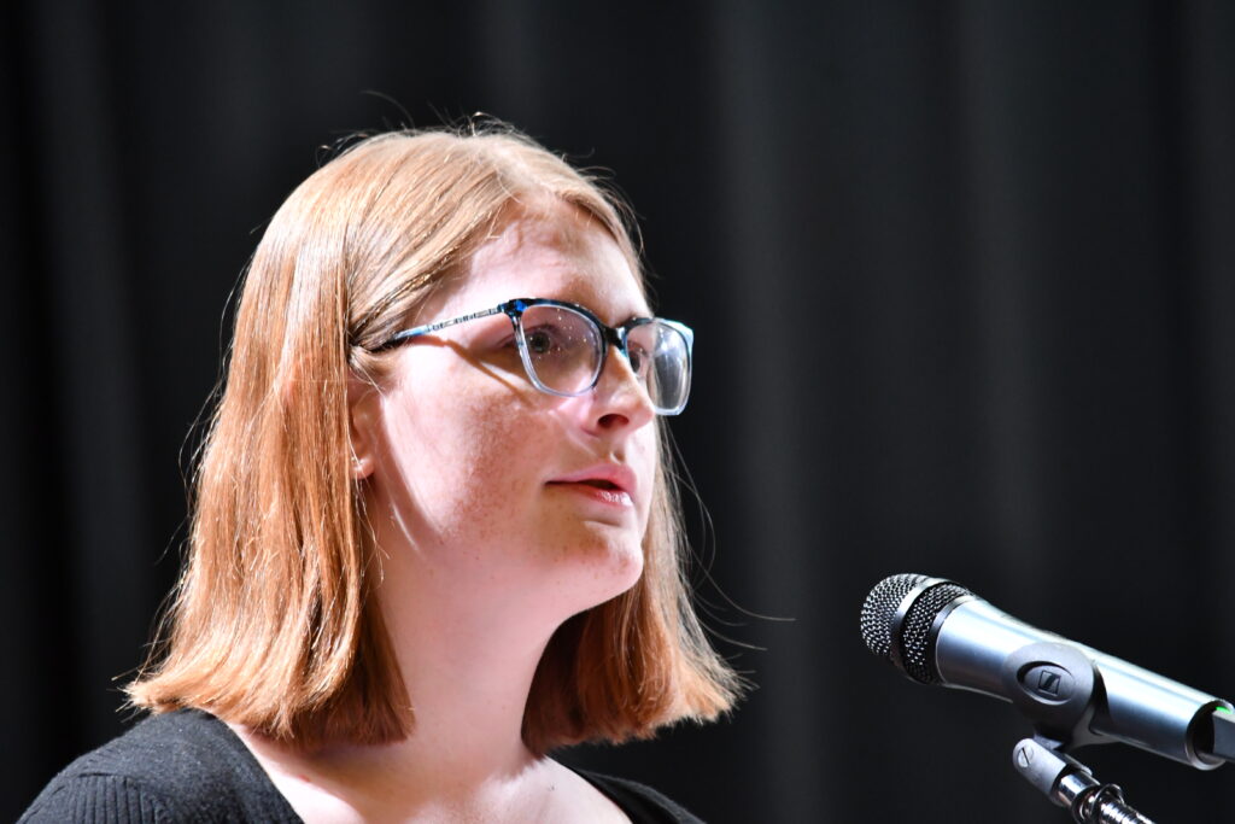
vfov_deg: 3.8
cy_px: 412
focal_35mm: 360
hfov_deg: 5.7
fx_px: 12351
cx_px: 618
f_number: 5.3
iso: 1600
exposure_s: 1/60
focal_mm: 240
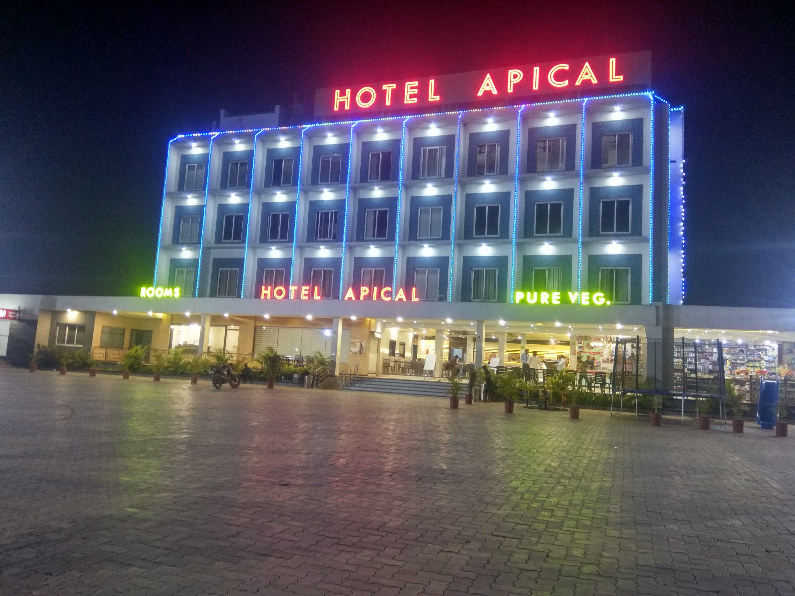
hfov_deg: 79.0
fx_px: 482
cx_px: 398
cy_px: 298
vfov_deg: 63.4
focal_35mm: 21
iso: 800
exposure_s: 1/14
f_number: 2
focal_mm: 3.57
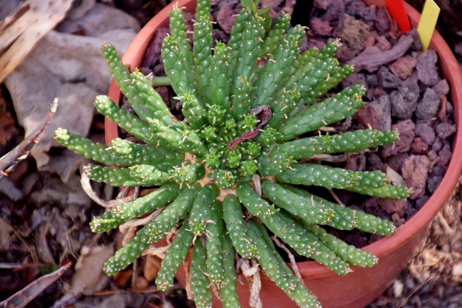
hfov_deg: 5.1
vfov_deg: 3.4
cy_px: 154
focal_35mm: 405
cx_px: 231
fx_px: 5197
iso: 560
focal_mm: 270
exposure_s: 1/250
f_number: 6.3
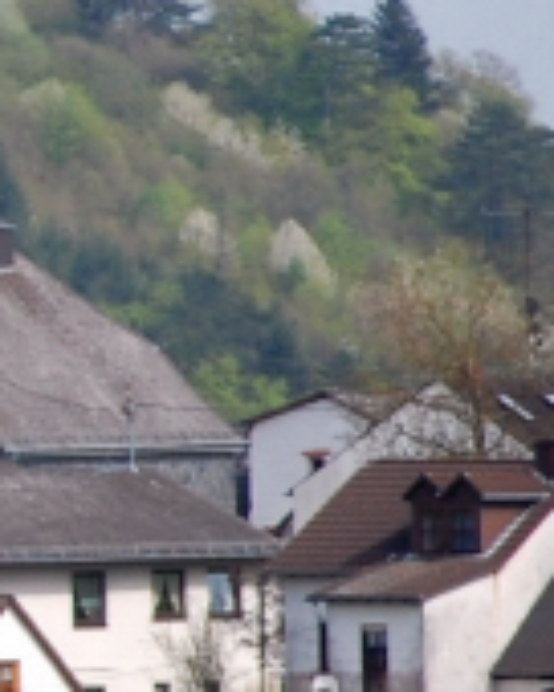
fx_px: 25144
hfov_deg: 1.3
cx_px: -900
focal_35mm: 1227
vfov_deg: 1.6
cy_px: 299
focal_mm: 145
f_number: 5.3
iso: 400
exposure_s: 1/1600
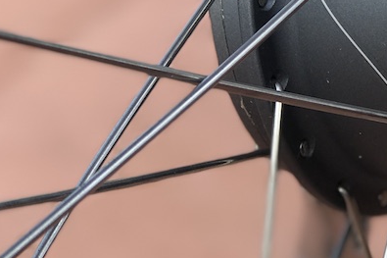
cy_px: 82
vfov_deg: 7.1
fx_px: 2063
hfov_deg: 10.6
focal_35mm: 192
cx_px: 373
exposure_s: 1/208
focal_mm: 6.6
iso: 20
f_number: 2.8
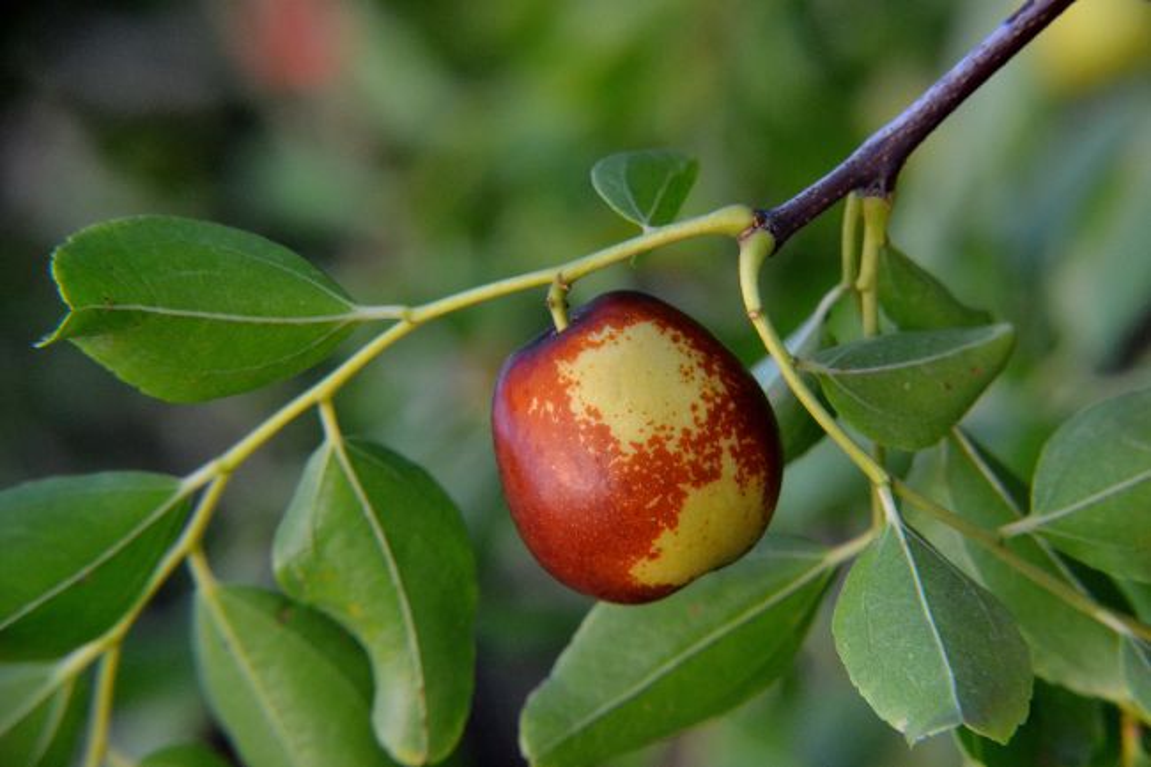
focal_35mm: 105
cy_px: 384
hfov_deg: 19.5
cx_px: 576
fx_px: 3356
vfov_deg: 13.0
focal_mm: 70
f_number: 11
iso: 2000
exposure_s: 1/160
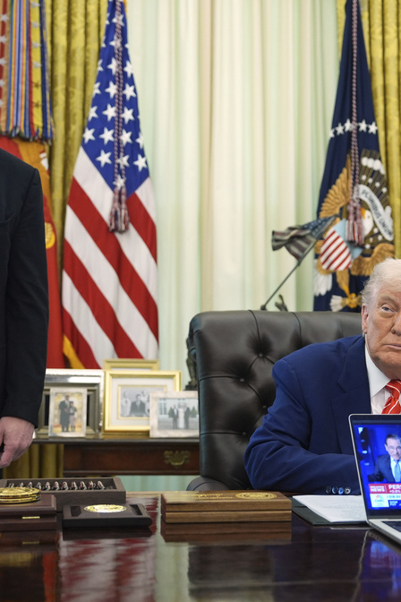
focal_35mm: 61
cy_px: 300
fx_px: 1019
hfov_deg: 22.3
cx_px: 216
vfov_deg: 32.9
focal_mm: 40
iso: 2000
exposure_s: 1/250
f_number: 2.8
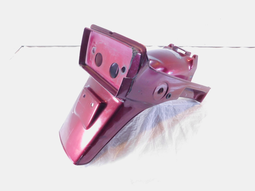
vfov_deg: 58.9
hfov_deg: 73.9
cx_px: 128
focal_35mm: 23
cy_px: 96
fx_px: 169
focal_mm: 4
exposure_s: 1/25
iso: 400
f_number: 3
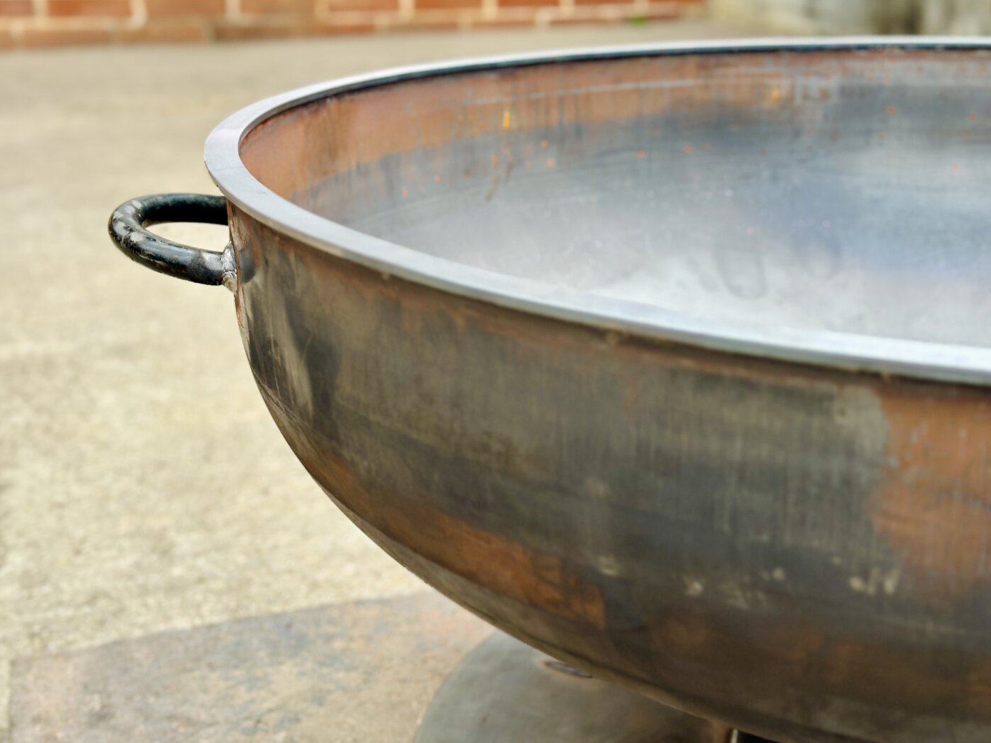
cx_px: 534
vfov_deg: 27.5
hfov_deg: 36.2
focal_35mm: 53
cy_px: 359
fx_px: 1517
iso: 80
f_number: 1.78
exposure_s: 1/1085
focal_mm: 6.86
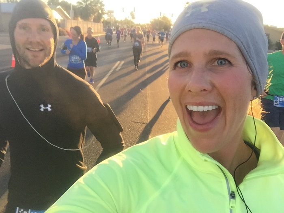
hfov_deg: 58.4
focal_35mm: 31
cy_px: 106
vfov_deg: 45.4
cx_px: 142
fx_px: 254
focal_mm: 2.65
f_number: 2.2
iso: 32
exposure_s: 1/248
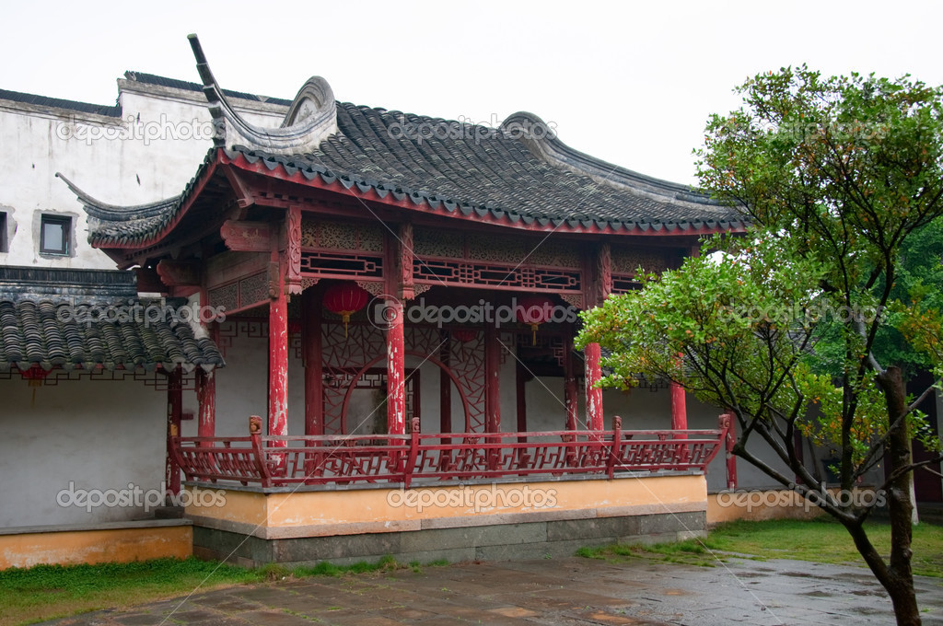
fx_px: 1060
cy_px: 313
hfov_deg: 48.0
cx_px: 472
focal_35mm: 40
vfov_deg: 32.9
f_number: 6.7
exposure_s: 1/250
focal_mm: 27
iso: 200
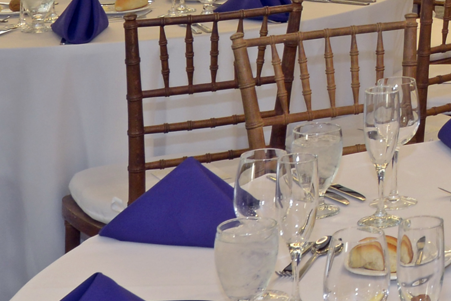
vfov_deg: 8.9
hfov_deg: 12.6
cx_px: 878
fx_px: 1804
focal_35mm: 144
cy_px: -334
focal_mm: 22
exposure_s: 1/15
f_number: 8
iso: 400
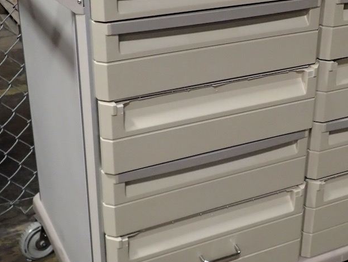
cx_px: 223
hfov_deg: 31.0
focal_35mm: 62
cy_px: 117
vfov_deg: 23.7
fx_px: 624
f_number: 2.3
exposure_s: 1/30
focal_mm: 5.5
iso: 500
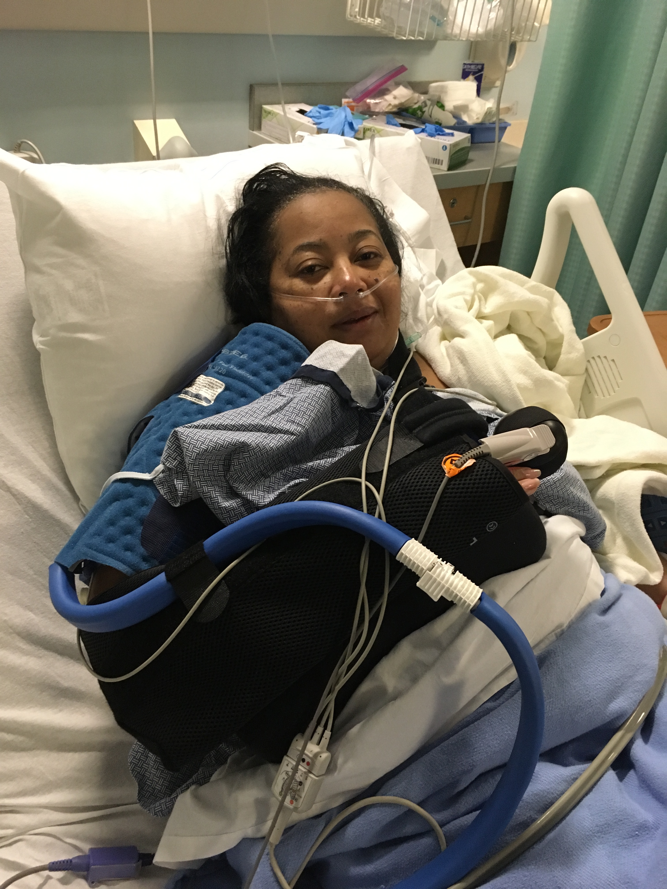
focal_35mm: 29
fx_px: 745
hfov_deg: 48.2
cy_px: 444
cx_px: 334
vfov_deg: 61.7
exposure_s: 1/30
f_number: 2.2
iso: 200
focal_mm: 4.15
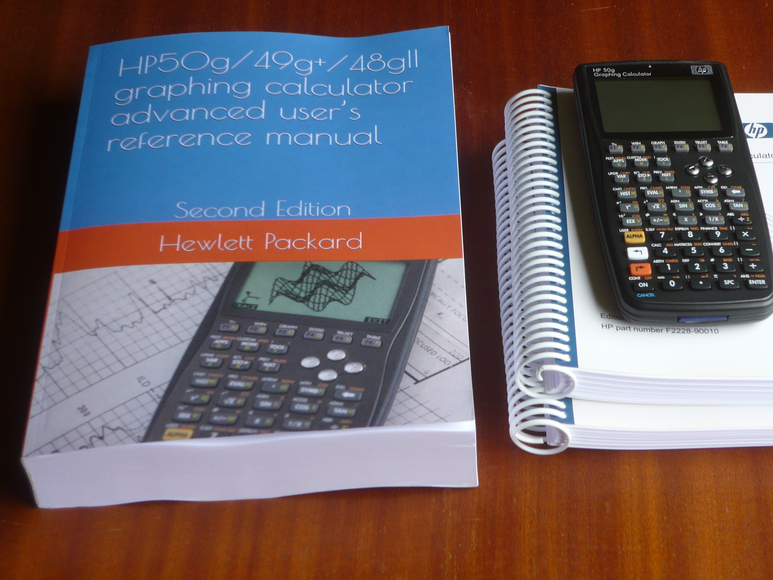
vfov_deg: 20.7
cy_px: 237
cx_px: 450
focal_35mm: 71
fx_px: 1586
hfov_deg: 27.4
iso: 100
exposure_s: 1/60
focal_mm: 9.6
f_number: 3.5
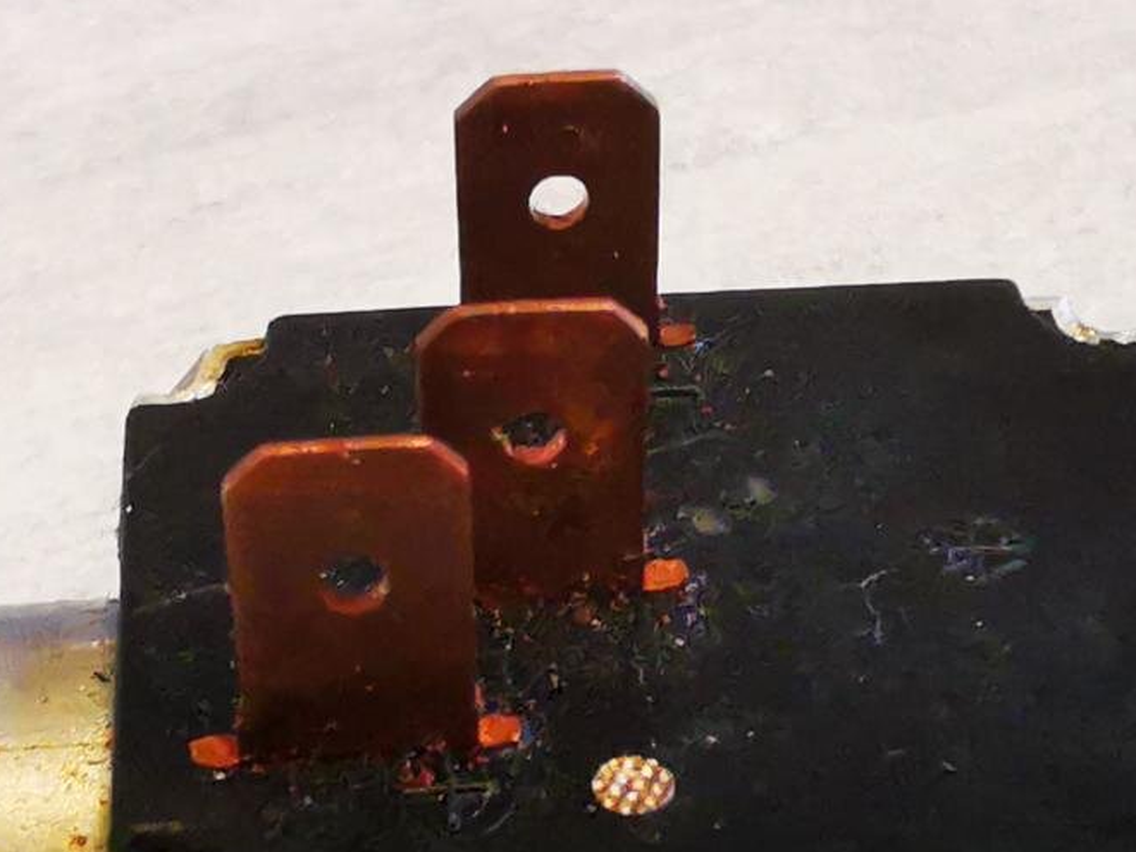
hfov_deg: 24.4
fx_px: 2625
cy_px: 523
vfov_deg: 18.4
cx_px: 585
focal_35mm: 80
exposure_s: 1/33.3
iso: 400
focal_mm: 2.26
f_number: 2.2
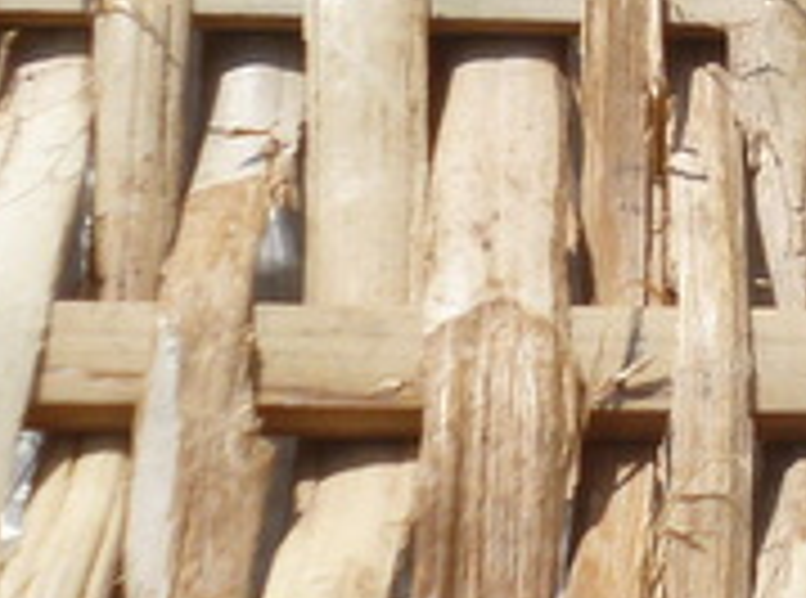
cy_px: -146
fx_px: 3458
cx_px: 1364
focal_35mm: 149
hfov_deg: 12.4
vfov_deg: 9.7
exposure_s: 1/125
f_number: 10
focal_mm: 6.8
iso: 100
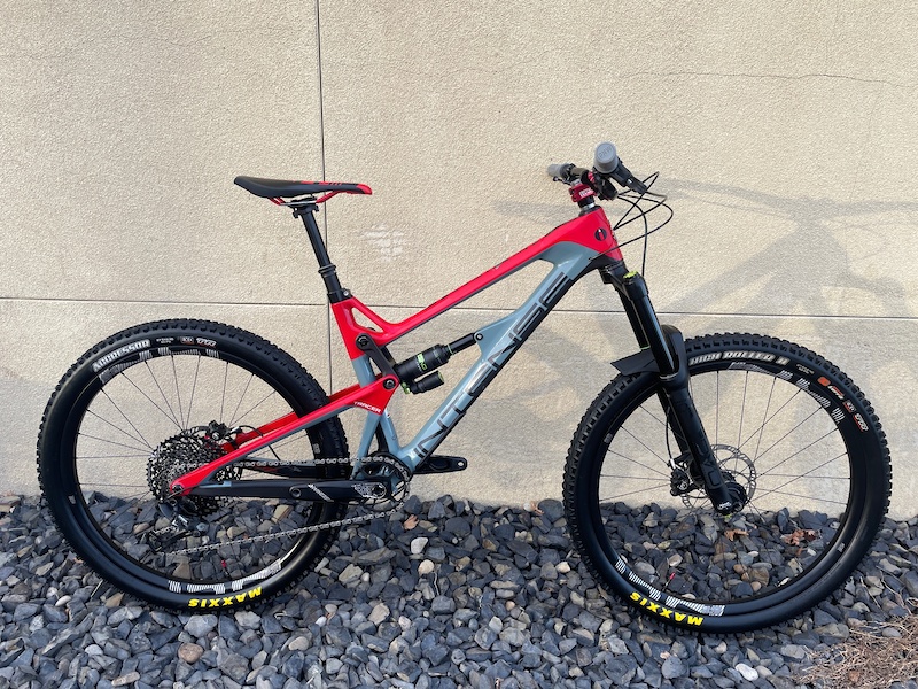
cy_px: 344
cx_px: 459
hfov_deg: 67.3
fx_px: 690
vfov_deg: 53.1
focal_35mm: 26
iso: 32
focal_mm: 4.2
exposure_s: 1/121
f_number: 1.6
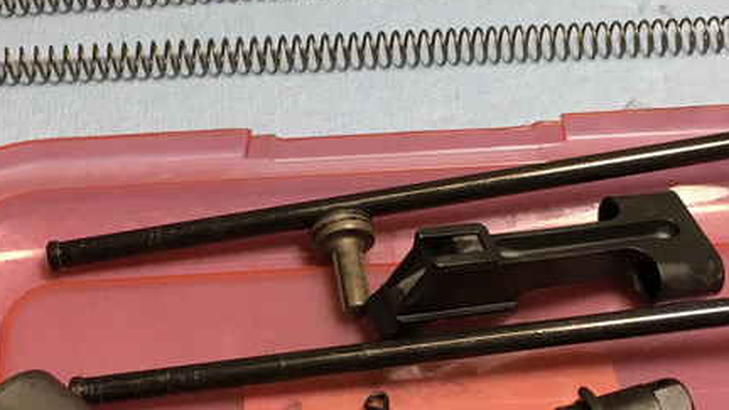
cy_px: 275
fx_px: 1508
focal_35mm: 78
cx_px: 392
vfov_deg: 15.5
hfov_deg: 27.2
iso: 32
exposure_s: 1/40
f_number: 2.2
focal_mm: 4.15
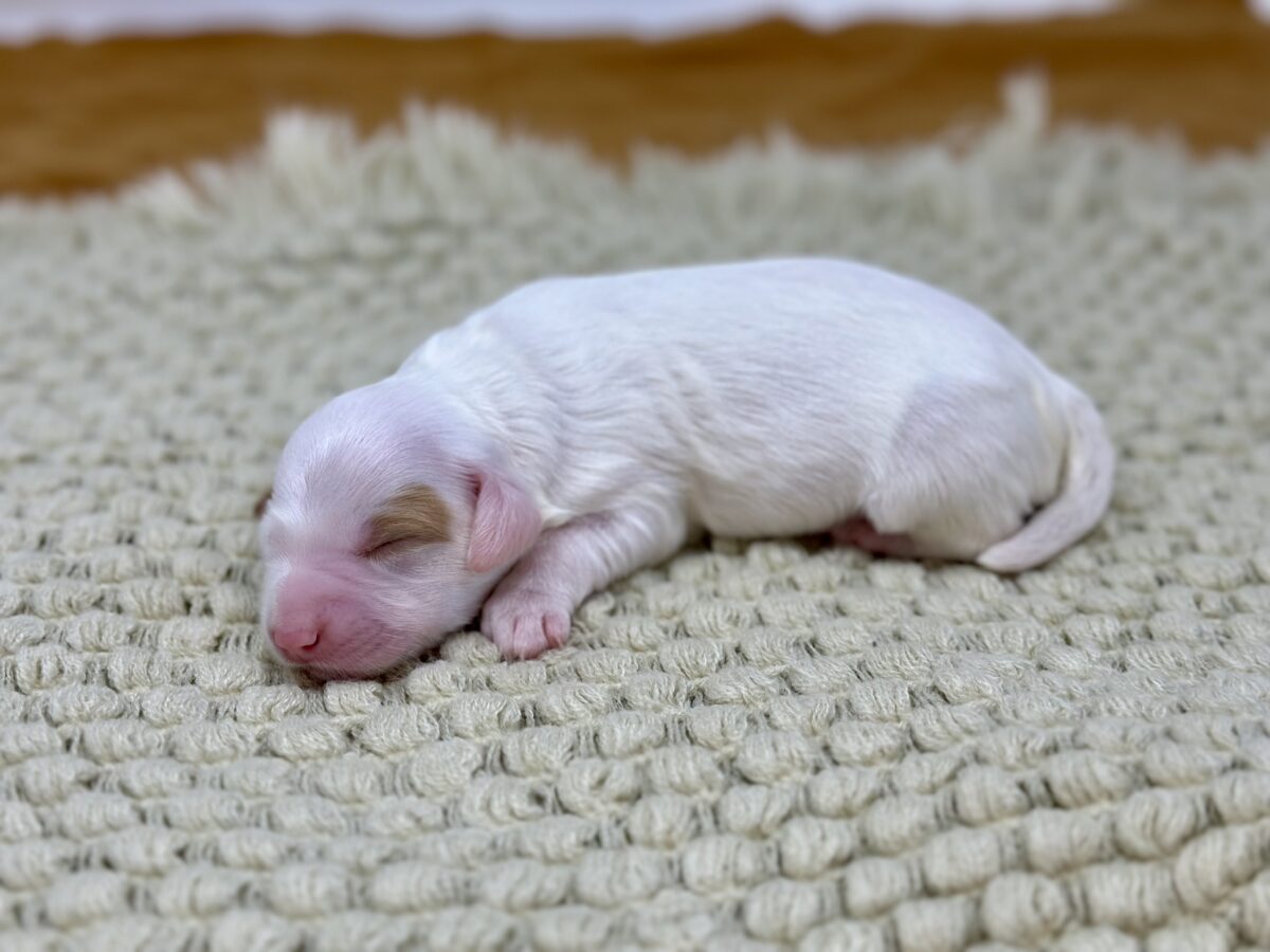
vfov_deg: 30.3
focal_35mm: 48
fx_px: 1761
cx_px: 635
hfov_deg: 39.7
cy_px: 476
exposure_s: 1/574
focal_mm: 6.86
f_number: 1.78
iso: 80
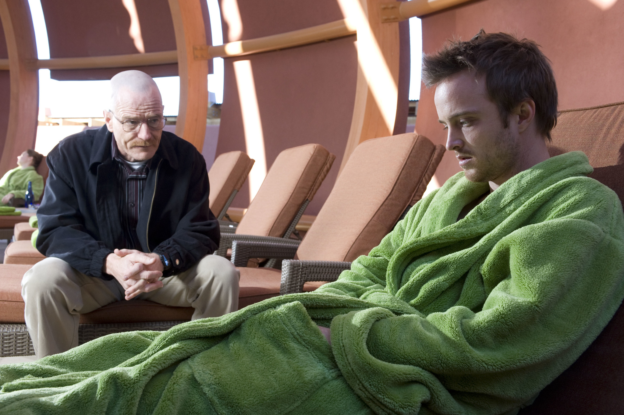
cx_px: 312
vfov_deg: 35.0
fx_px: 658
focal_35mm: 38
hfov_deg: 50.7
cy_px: 208
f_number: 10
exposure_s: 1/80
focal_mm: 38
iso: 800
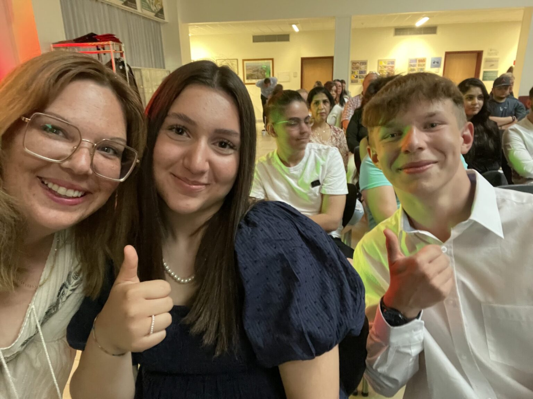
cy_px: 200
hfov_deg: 73.9
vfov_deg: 58.9
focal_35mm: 23
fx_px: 354
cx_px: 266
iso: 1250
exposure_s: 1/15
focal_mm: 2.71
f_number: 2.2
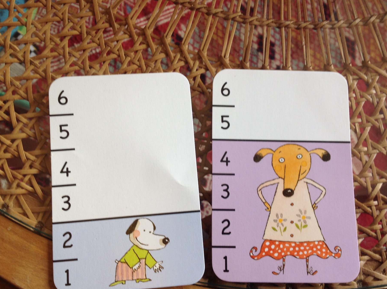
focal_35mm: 40
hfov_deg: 46.9
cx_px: 199
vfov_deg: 35.9
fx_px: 447
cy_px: 143
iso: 64
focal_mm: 4.28
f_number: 2.4
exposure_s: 1/30
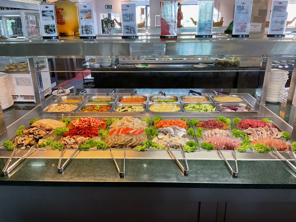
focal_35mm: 29
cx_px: 148
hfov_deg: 61.7
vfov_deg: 48.2
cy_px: 111
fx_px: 248
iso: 125
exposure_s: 1/50
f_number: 1.8
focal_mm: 3
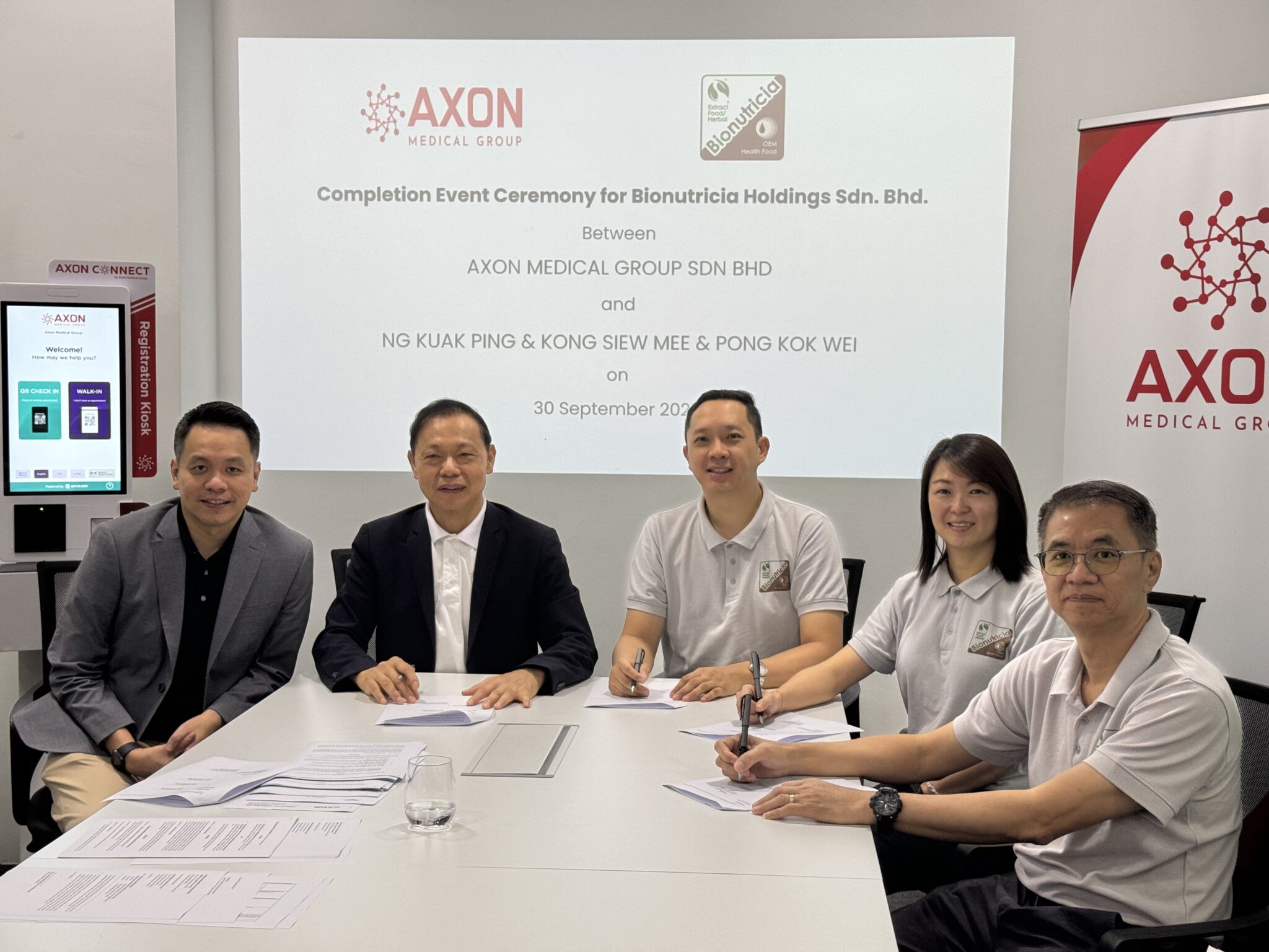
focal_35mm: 48
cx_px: 634
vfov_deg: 30.3
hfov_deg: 39.7
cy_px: 476
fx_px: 1760
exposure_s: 1/100
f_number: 1.78
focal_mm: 6.76
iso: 100
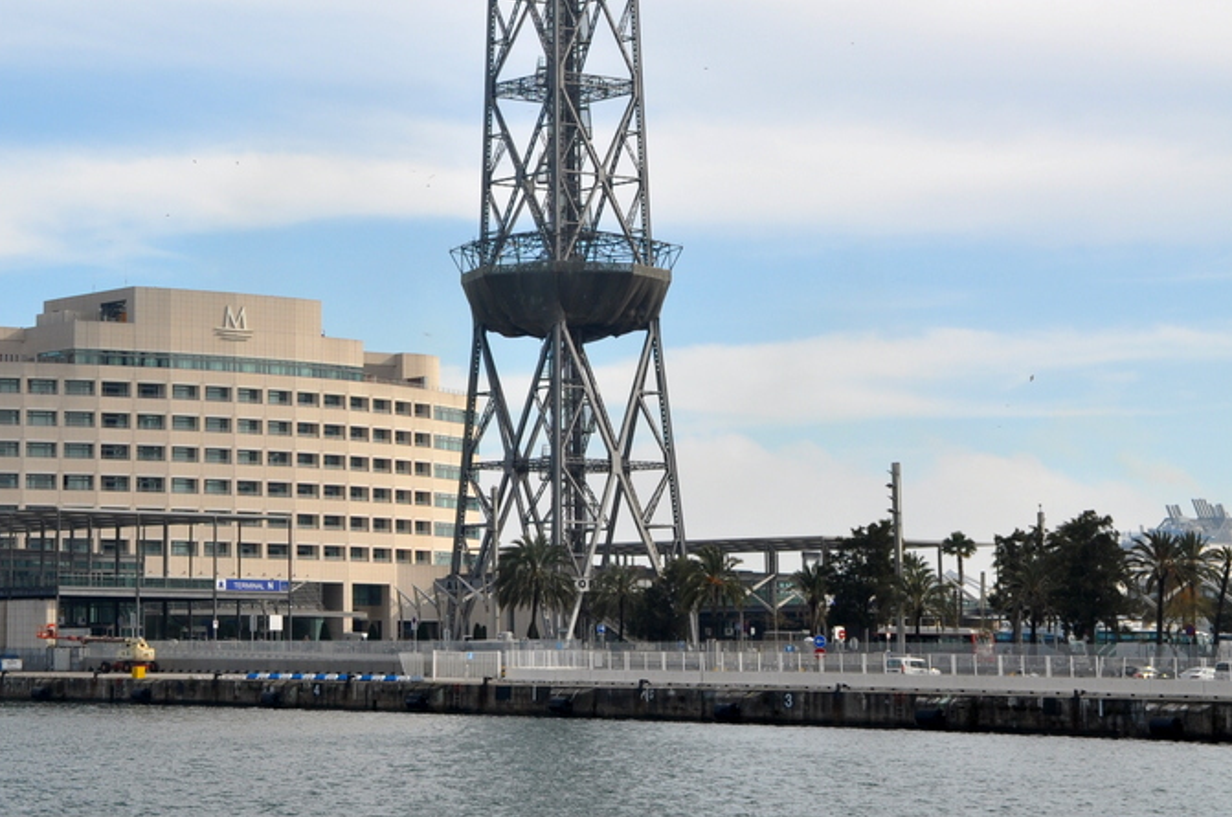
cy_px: 128
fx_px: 3485
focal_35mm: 102
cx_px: 178
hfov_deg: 19.8
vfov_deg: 13.3
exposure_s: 1/400
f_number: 10
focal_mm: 38
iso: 200
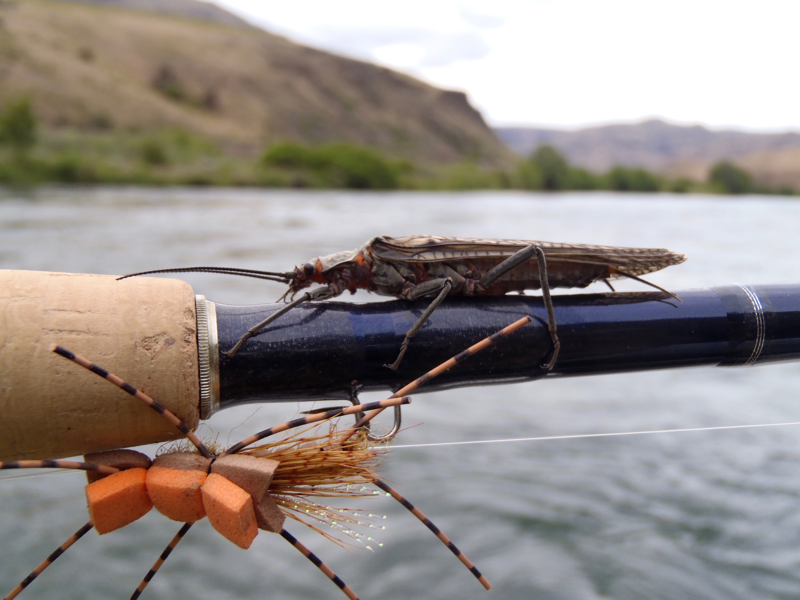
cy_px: 300
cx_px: 400
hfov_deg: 50.1
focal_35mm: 37
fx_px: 855
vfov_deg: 38.7
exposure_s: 1/100
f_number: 4.7
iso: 80
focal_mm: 6.64
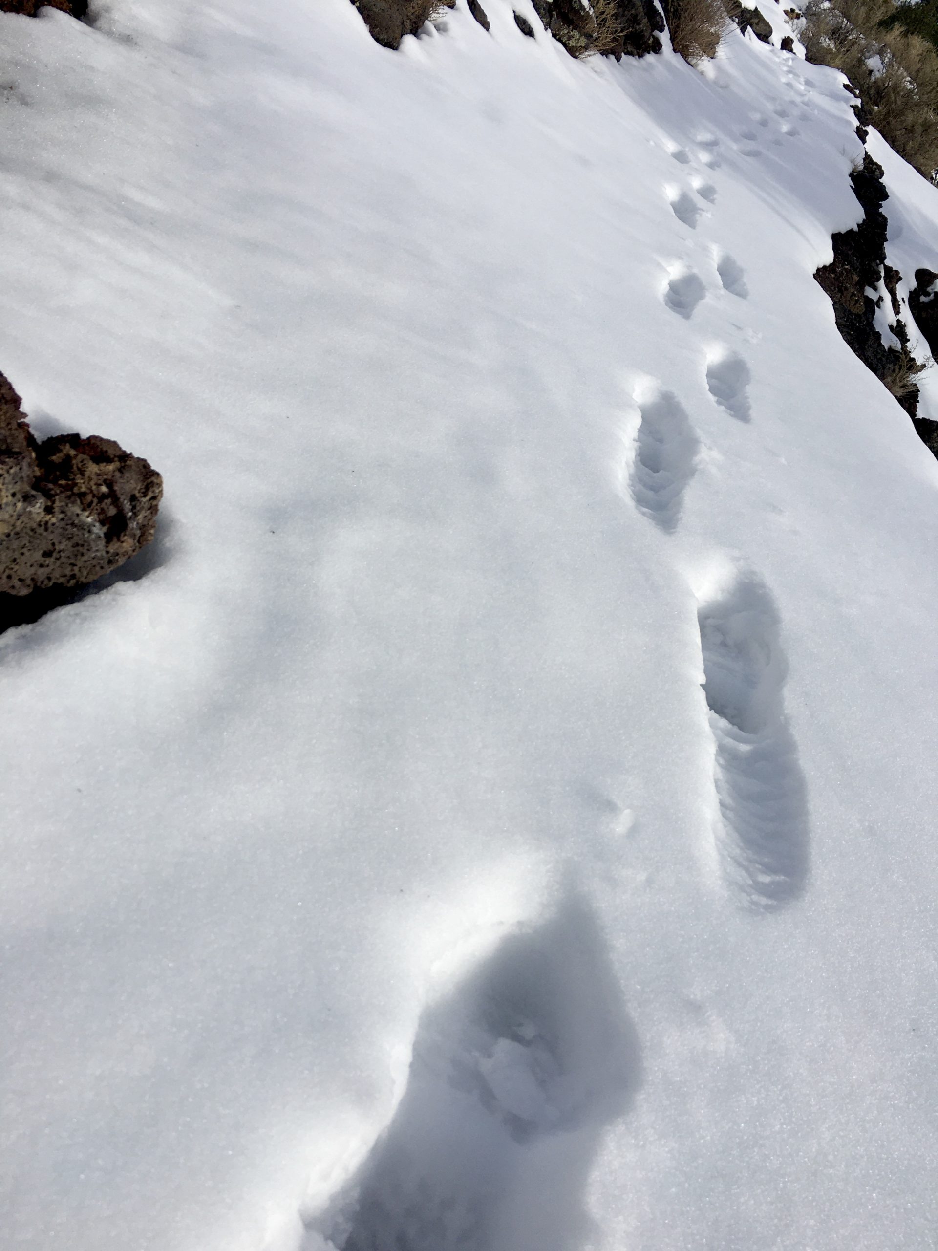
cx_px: 469
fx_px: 1048
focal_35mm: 29
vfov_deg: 61.7
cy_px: 626
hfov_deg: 48.2
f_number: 2.2
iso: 25
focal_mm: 4.15
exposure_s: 1/3077
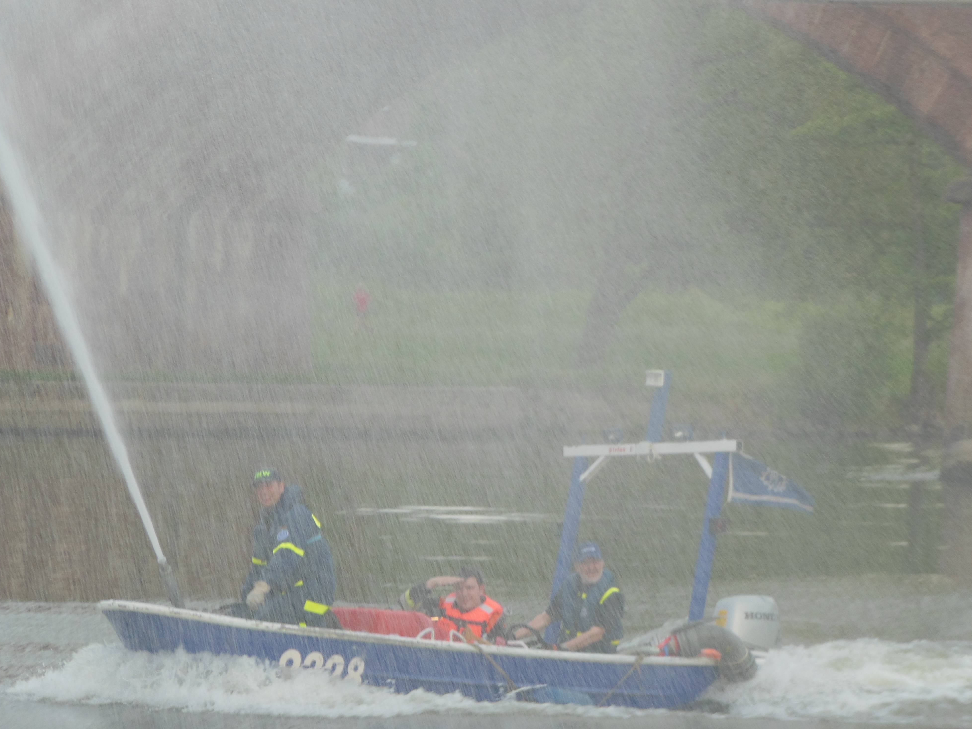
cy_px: 329
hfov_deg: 10.1
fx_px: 5504
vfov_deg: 7.6
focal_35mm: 196
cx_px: 488
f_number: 5.4
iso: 125
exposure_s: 1/100
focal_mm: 29.8
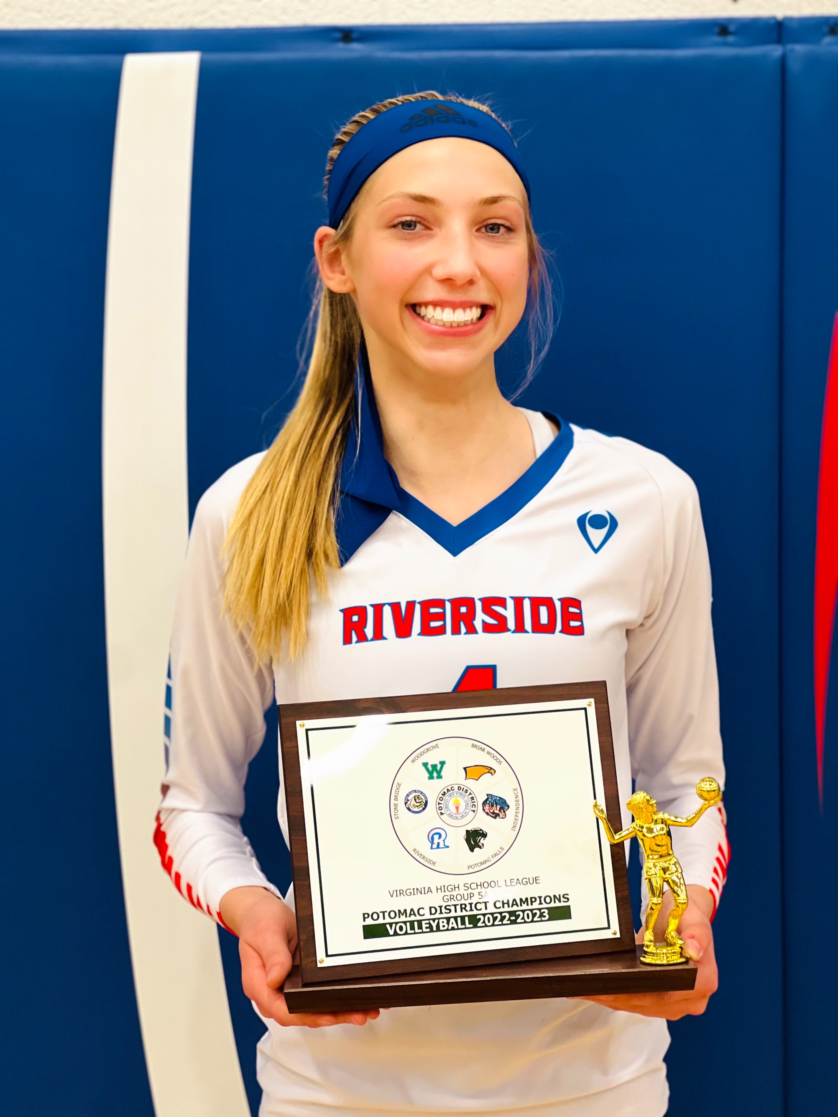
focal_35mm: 77
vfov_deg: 25.3
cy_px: 558
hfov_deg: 19.1
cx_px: 419
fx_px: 2485
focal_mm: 9
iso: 200
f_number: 2.8
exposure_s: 1/40
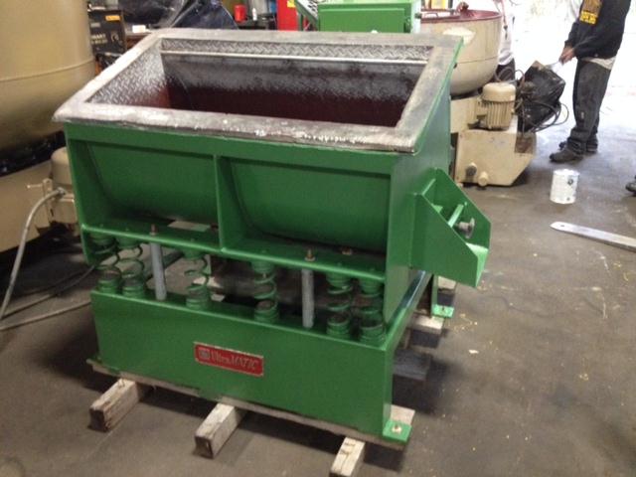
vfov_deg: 40.7
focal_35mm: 35
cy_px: 238
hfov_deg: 52.6
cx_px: 318
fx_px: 643
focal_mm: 4.28
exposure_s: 1/15
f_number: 2.4
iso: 400
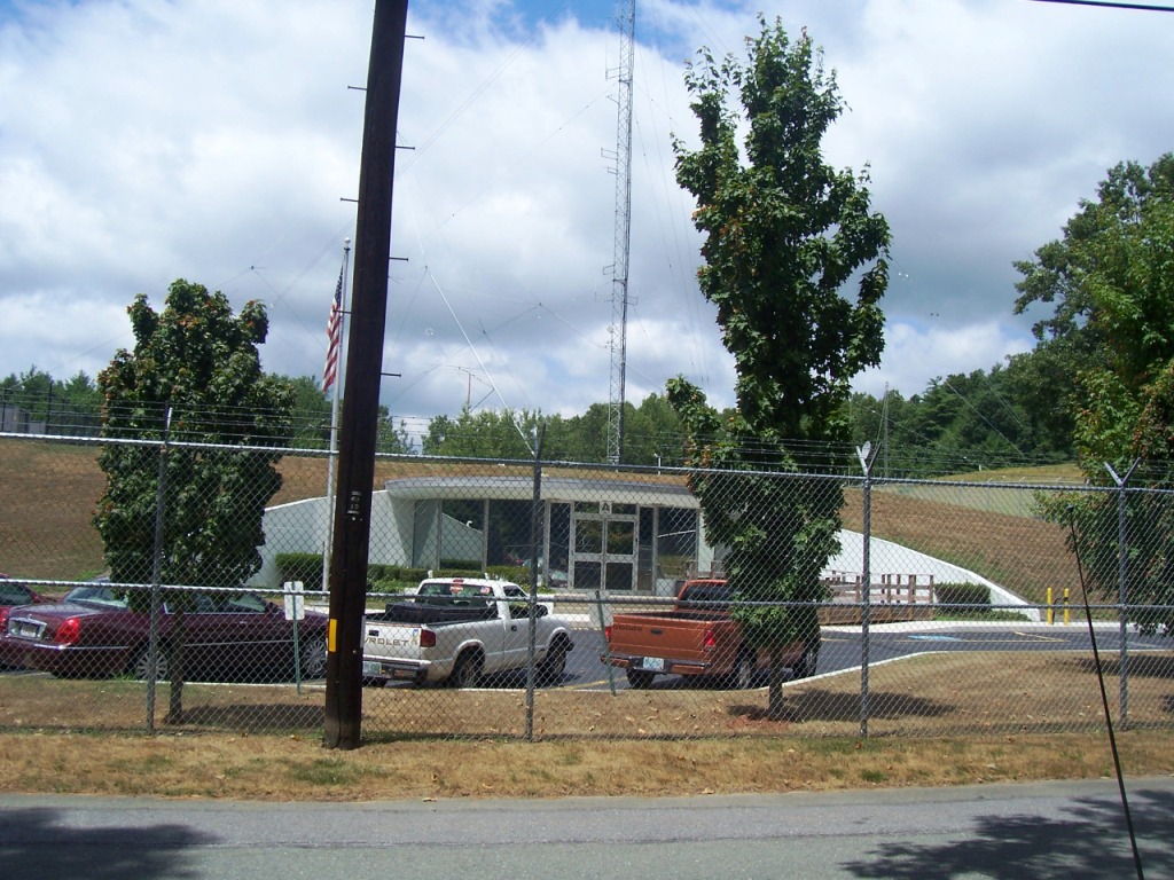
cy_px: 440
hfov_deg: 54.0
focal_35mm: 34
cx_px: 587
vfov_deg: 41.8
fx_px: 1153
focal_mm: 5.6
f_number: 5.6
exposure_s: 1/500
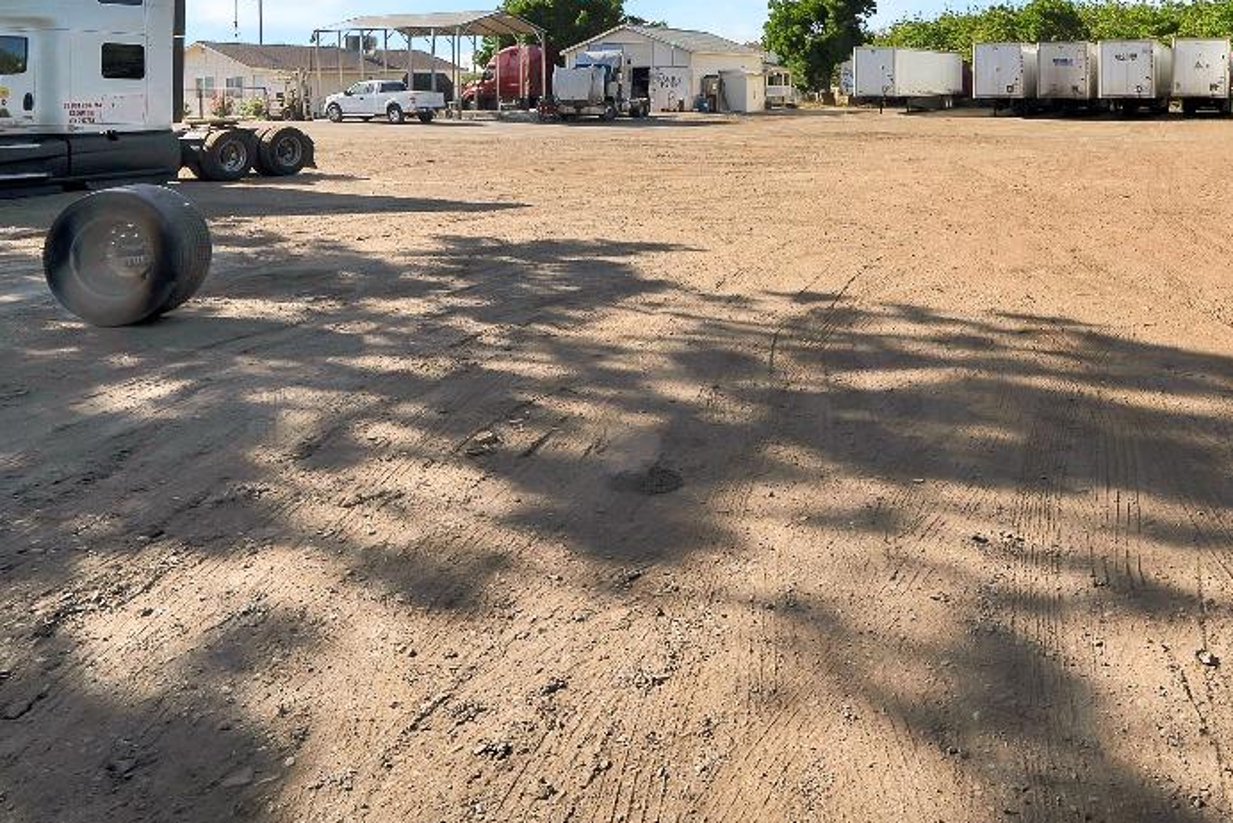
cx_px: 793
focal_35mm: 26
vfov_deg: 45.2
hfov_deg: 68.0
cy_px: 87
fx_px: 891
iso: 100
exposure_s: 1/160
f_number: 10
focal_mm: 12
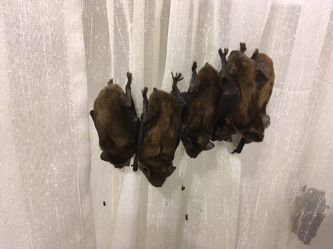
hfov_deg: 61.7
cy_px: 124
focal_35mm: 29
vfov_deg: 48.2
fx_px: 279
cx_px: 166
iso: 200
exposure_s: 1/17
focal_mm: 4.15
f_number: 2.2
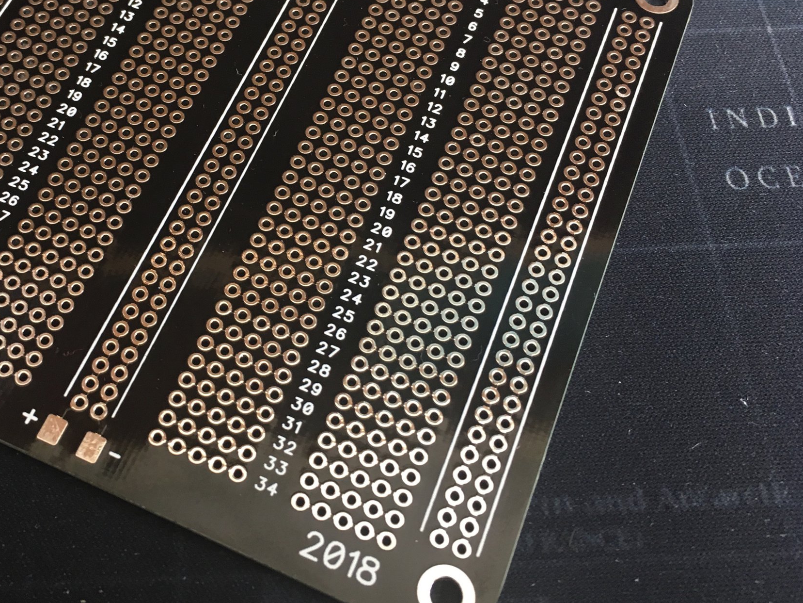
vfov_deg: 34.2
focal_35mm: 42
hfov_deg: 44.0
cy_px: 228
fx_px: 974
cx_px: 250
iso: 64
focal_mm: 4.15
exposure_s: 1/30
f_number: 2.2
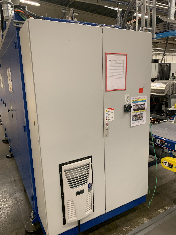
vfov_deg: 67.3
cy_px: 118
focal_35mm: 26
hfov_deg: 53.1
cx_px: 88
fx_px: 176
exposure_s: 1/50
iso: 200
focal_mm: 4.25
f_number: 1.8
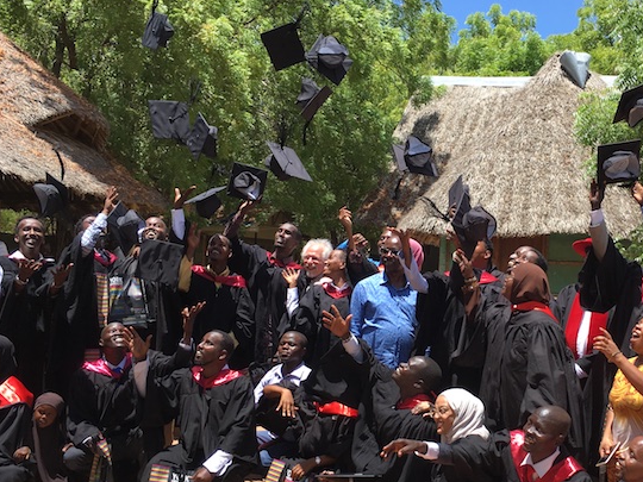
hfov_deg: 42.9
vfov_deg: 33.4
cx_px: 454
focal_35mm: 43
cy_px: 309
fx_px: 799
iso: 25
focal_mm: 4.15
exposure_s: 1/746
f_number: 2.2
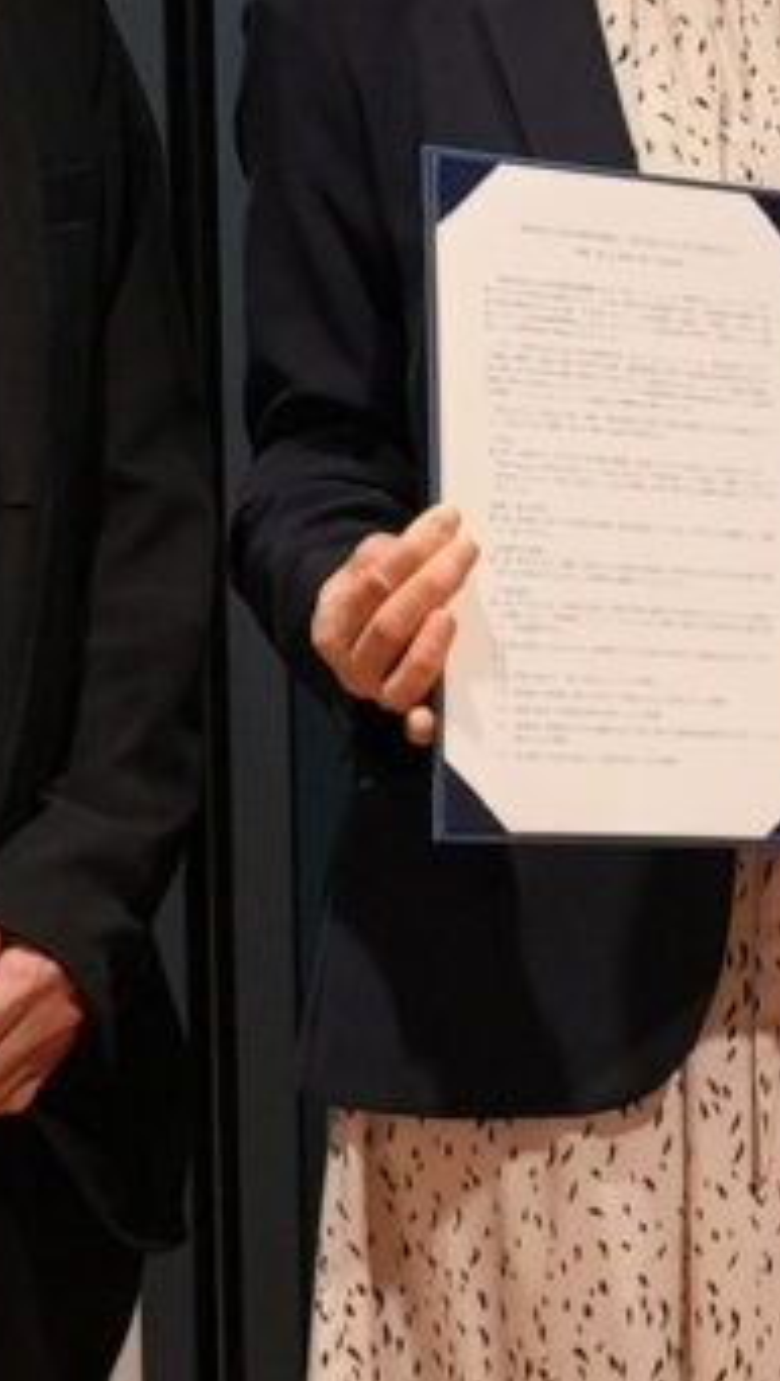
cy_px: 620
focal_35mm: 163
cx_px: 1621
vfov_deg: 13.2
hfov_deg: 7.2
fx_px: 5979
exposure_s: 1/160
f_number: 4
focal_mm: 26
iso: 800
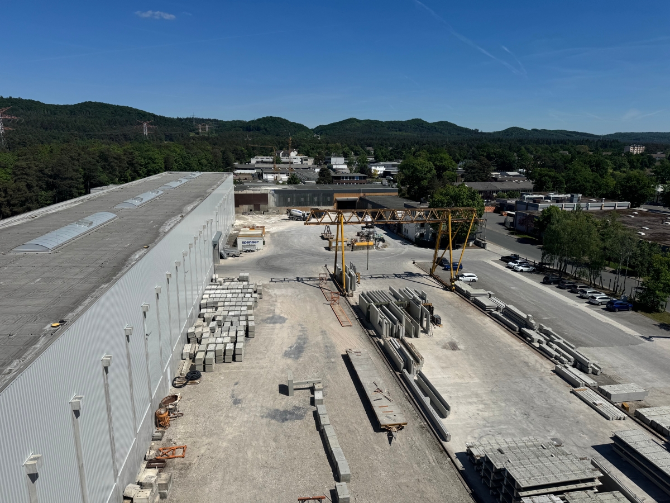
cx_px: 335
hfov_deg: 71.6
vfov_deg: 56.8
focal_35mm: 24
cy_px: 252
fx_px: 465
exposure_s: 1/10417
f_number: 1.78
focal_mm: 6.76
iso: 80
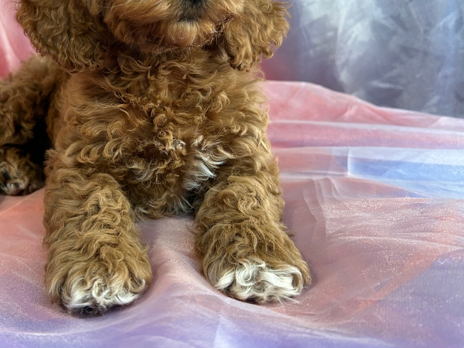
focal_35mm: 39
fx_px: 523
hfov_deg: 46.4
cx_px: 124
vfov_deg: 36.3
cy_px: 103
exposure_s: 1/120
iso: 80
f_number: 1.5
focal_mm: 5.7
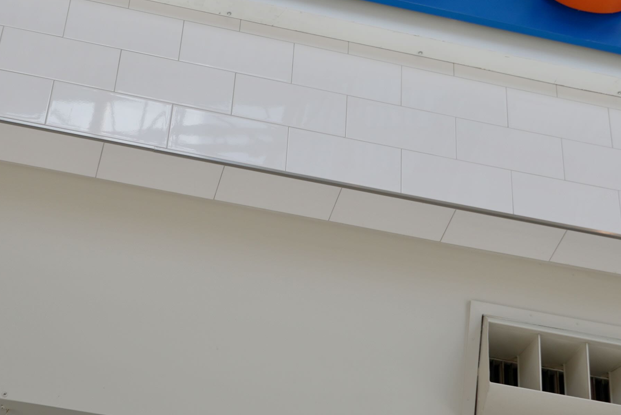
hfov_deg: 23.3
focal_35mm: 87
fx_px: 1501
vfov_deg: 15.6
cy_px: 65
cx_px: 390
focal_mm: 37
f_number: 4
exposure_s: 1/160
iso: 125
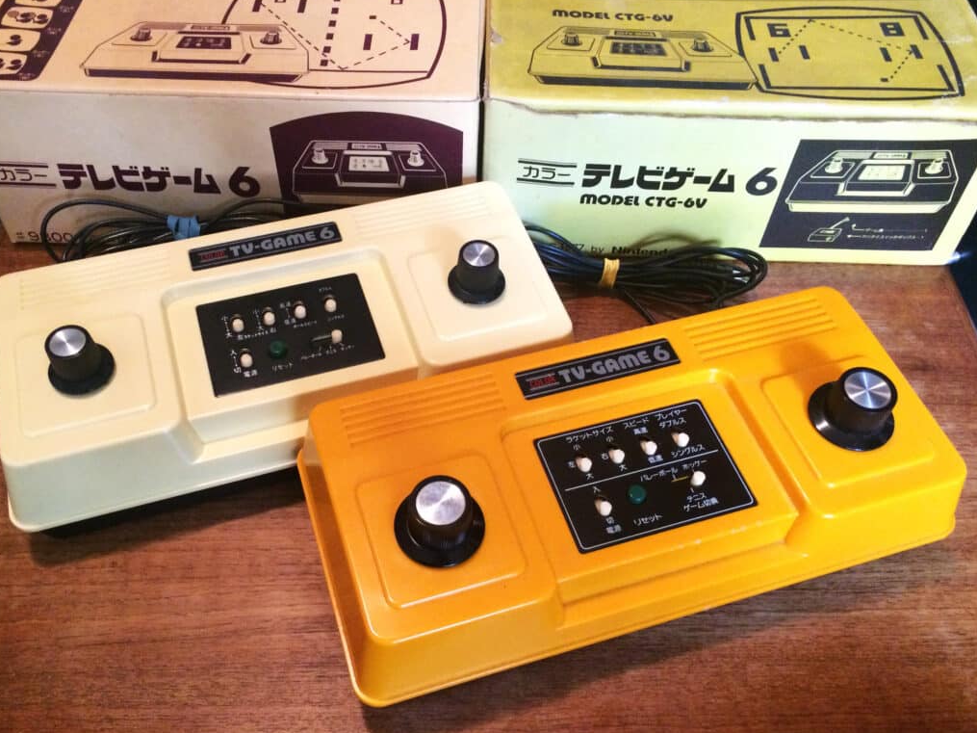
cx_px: 455
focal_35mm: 32
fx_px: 903
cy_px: 393
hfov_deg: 56.8
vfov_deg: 44.1
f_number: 2.2
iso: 320
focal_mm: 4.15
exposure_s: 1/25
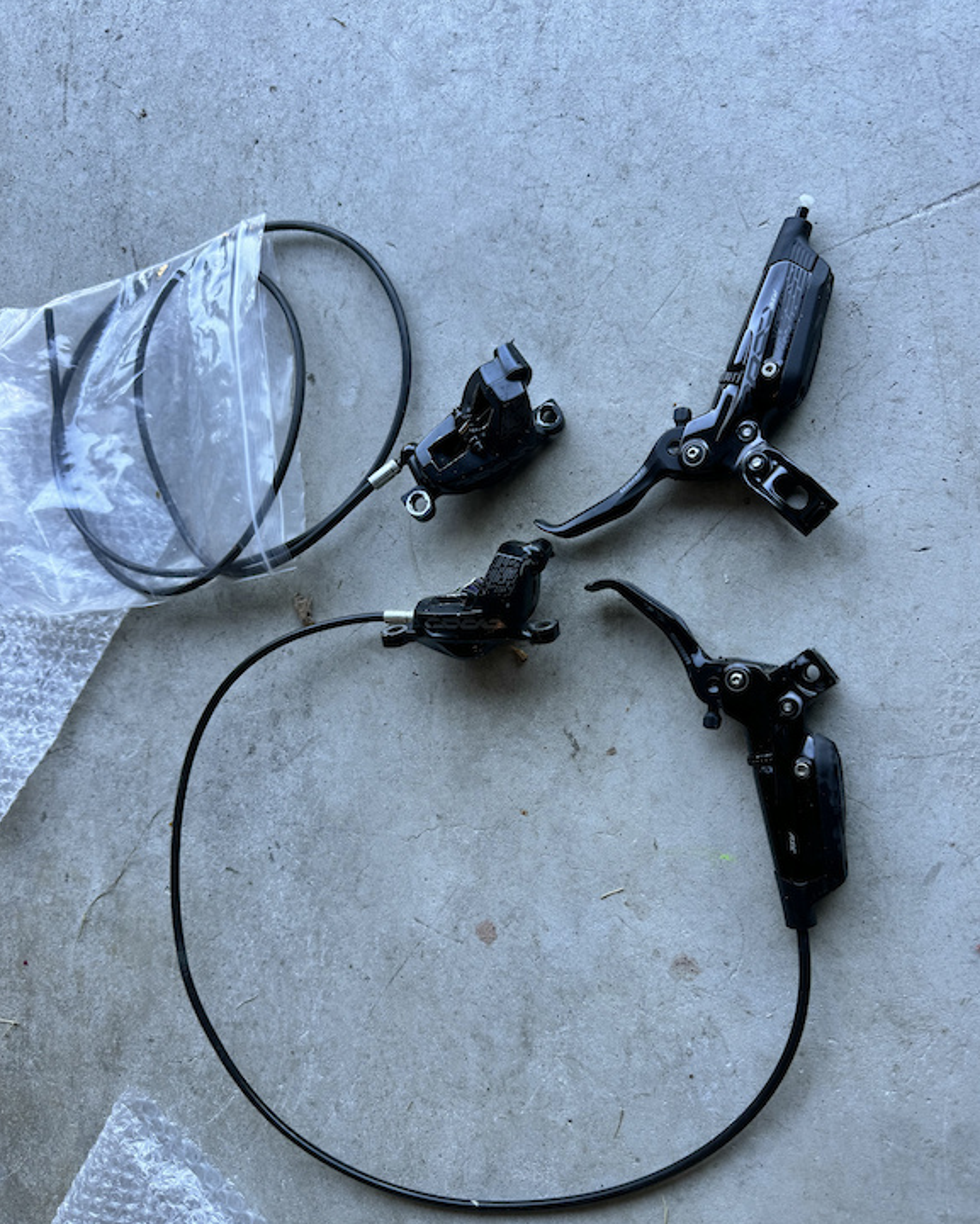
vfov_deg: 65.9
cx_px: 491
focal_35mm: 26
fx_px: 942
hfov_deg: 54.9
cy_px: 657
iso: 64
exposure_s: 1/120
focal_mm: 6.76
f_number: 1.78
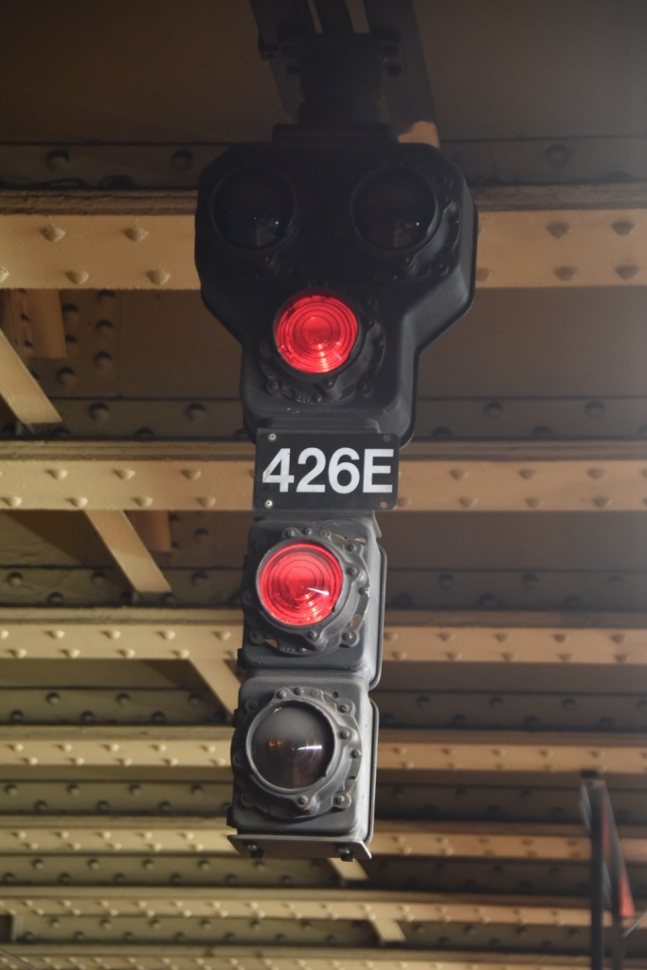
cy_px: 485
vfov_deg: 17.1
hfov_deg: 11.4
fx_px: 3234
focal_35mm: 120
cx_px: 324
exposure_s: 1/10
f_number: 5
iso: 800
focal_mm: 80
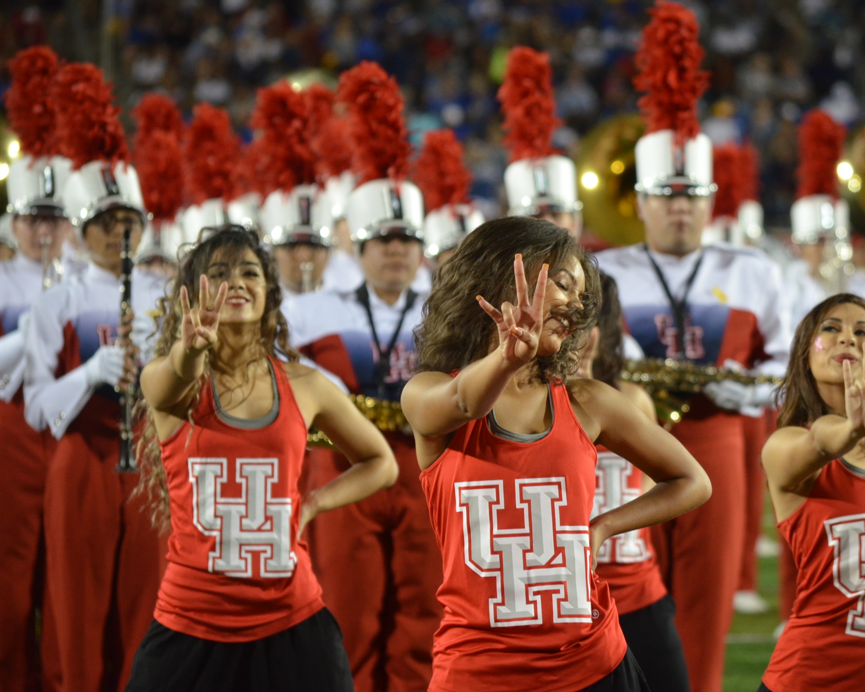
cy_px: 346
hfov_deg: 6.3
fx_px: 7834
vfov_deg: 5.1
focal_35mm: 306
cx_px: 517
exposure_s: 1/320
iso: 1600
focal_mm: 180
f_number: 5
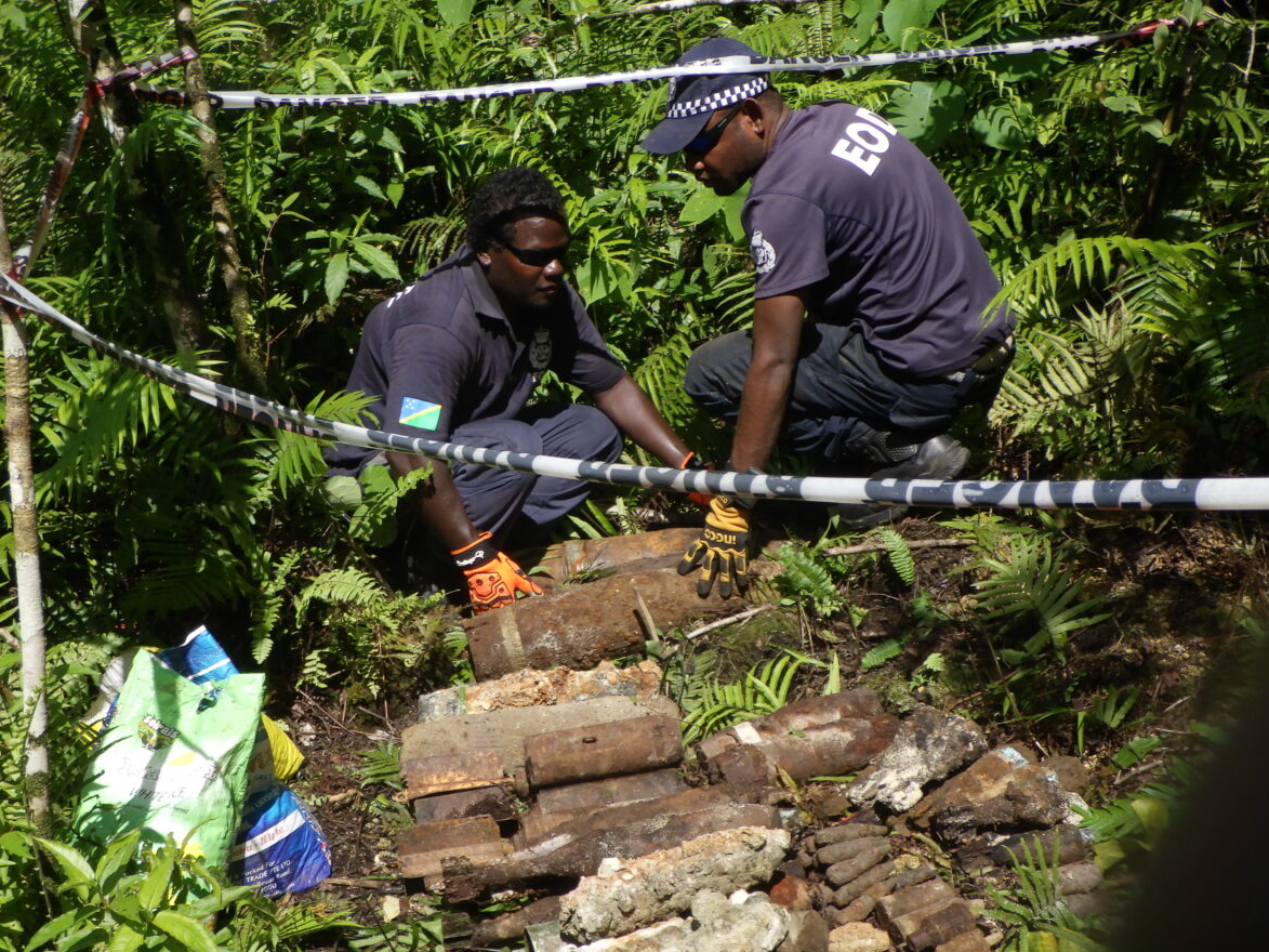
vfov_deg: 26.5
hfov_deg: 34.8
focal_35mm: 55
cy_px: 540
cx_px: 503
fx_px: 2016
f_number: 5
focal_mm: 7.5
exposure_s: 1/640
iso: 125
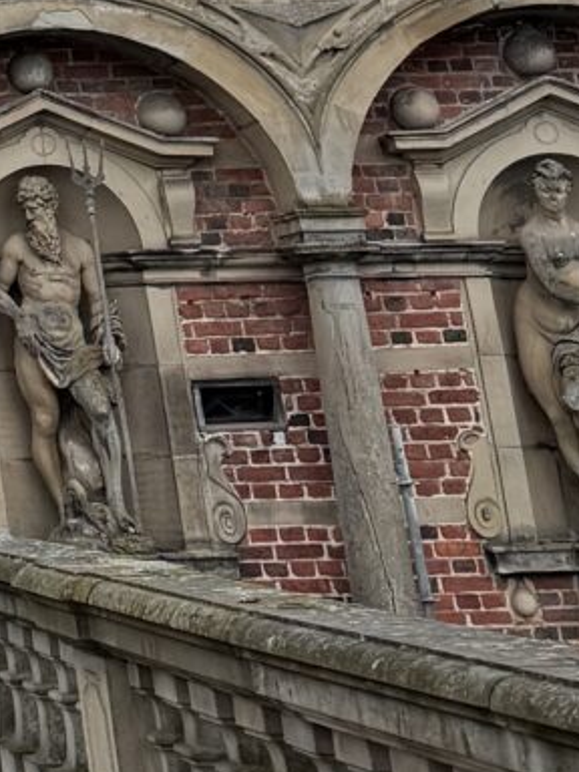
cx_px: -826
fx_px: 2676
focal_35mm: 120
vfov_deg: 14.4
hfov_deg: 10.5
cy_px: -617
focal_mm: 6.76
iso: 80
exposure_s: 1/2959
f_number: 1.78
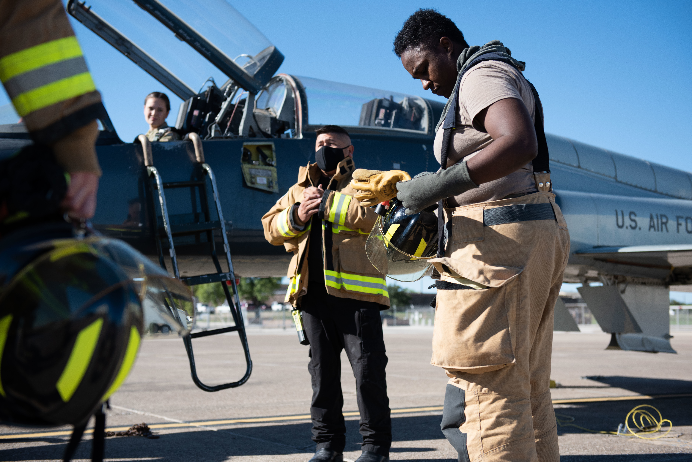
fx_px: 923
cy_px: 231
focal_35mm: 48
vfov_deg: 28.1
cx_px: 346
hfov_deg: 41.1
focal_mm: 48
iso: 320
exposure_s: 1/3200
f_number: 3.5
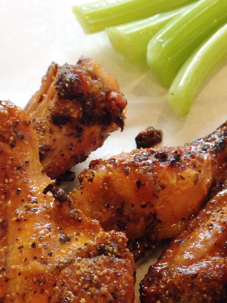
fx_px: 612
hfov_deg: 20.7
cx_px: 195
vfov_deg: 27.7
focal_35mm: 70
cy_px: 176
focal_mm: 4.12
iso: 64
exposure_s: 1/20
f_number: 2.4
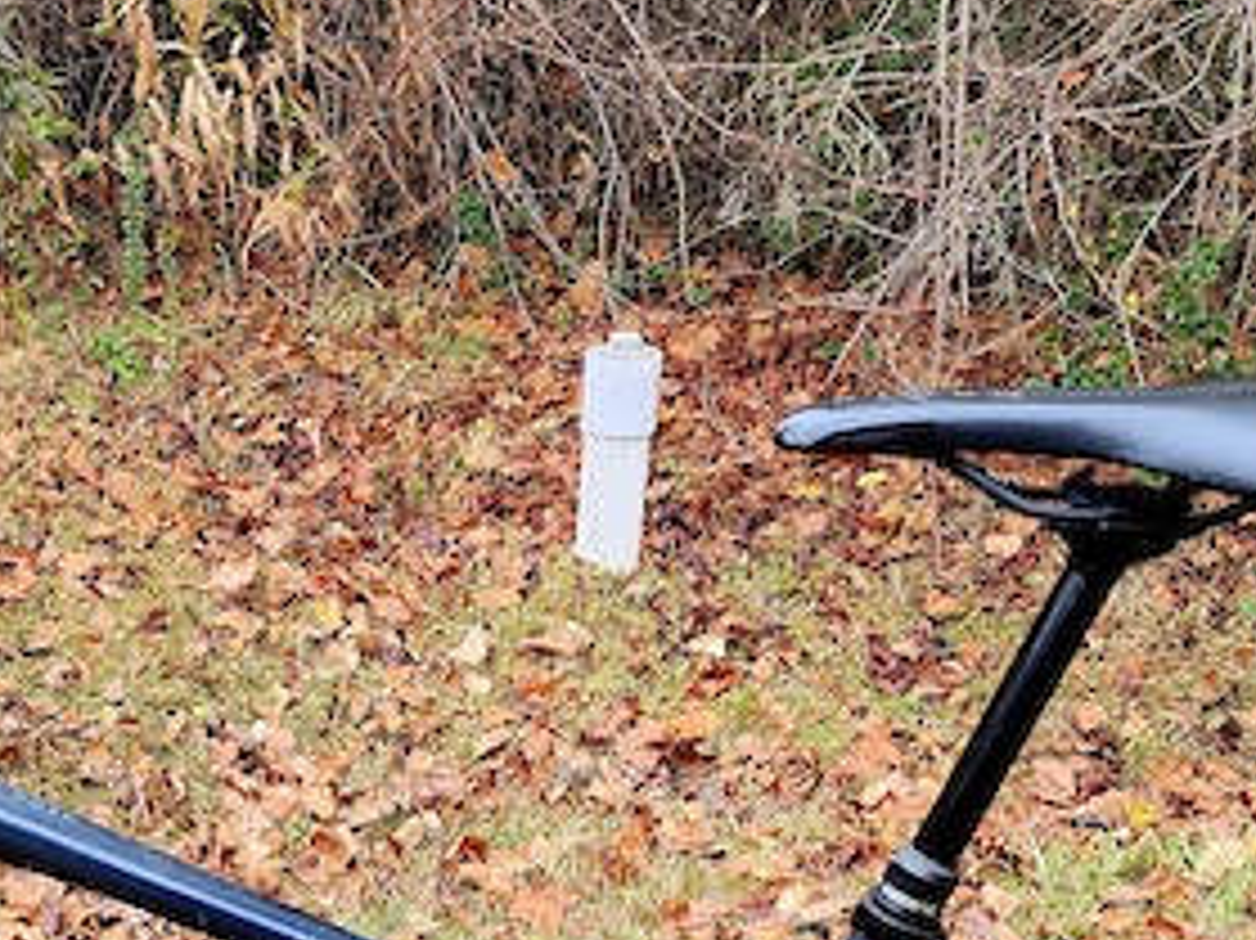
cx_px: 279
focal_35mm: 66
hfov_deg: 28.9
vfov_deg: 20.4
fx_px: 2394
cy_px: 1205
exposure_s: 1/182
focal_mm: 6.4
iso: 100
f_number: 1.8
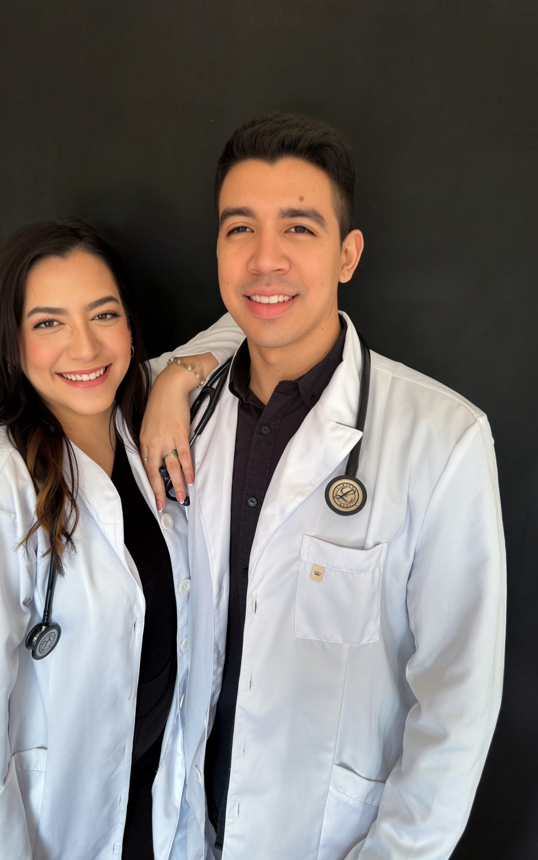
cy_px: 430
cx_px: 225
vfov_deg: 70.4
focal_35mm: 26
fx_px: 610
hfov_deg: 47.4
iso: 64
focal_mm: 6.86
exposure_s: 1/121
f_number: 1.78
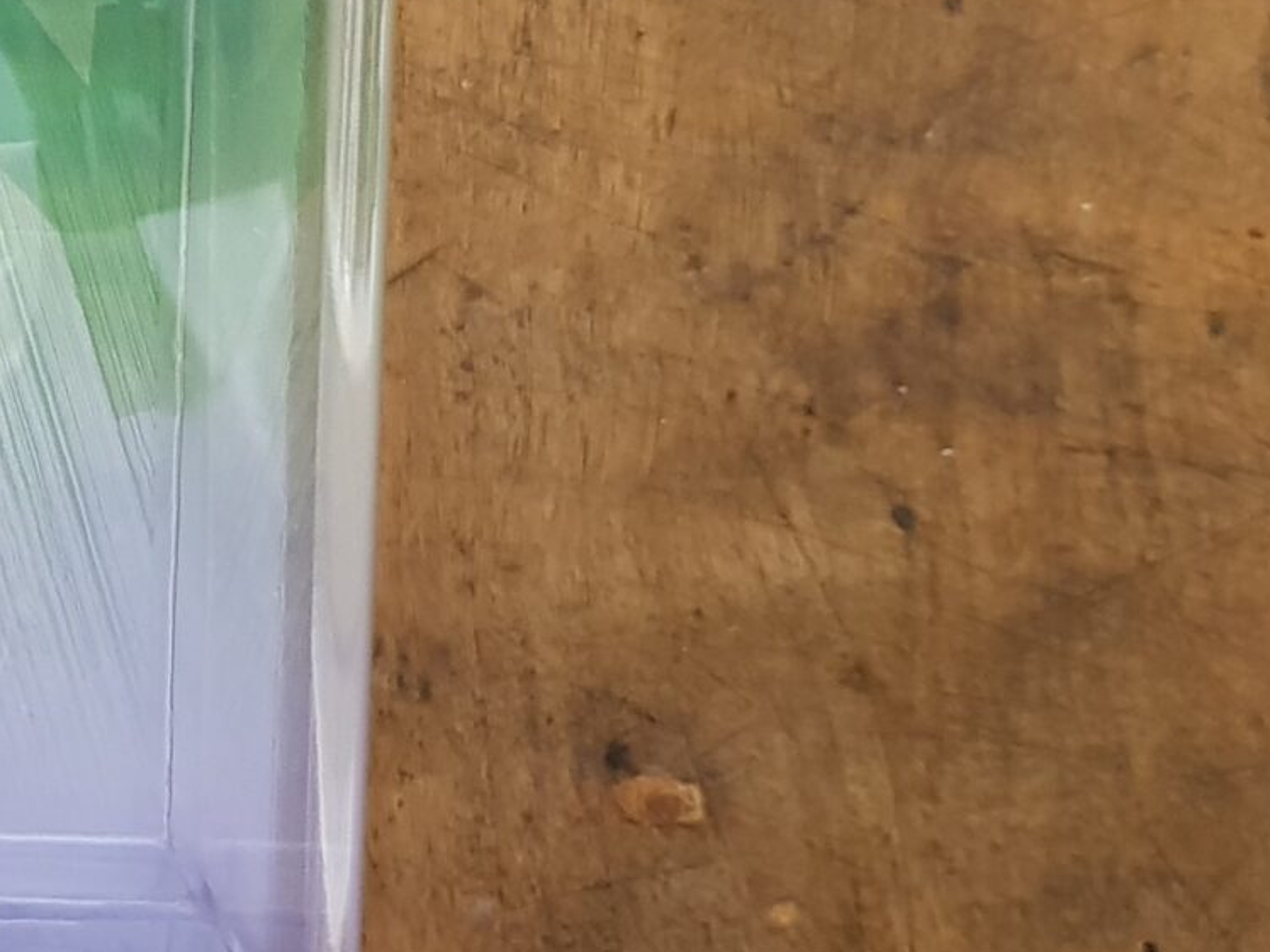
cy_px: 171
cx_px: -477
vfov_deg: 16.5
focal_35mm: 89
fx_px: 3265
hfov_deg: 19.8
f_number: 1.7
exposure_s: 1/13
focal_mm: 4.2
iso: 200
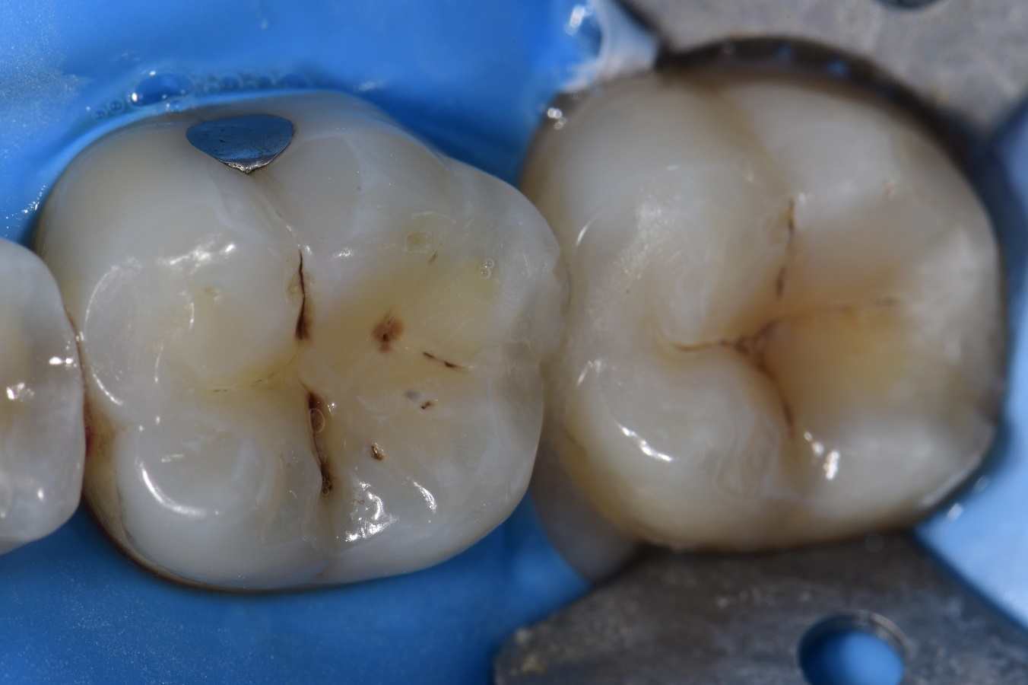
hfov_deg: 13.1
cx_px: 514
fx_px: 4481
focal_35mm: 157
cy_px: 342
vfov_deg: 8.7
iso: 200
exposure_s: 1/160
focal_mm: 105
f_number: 32
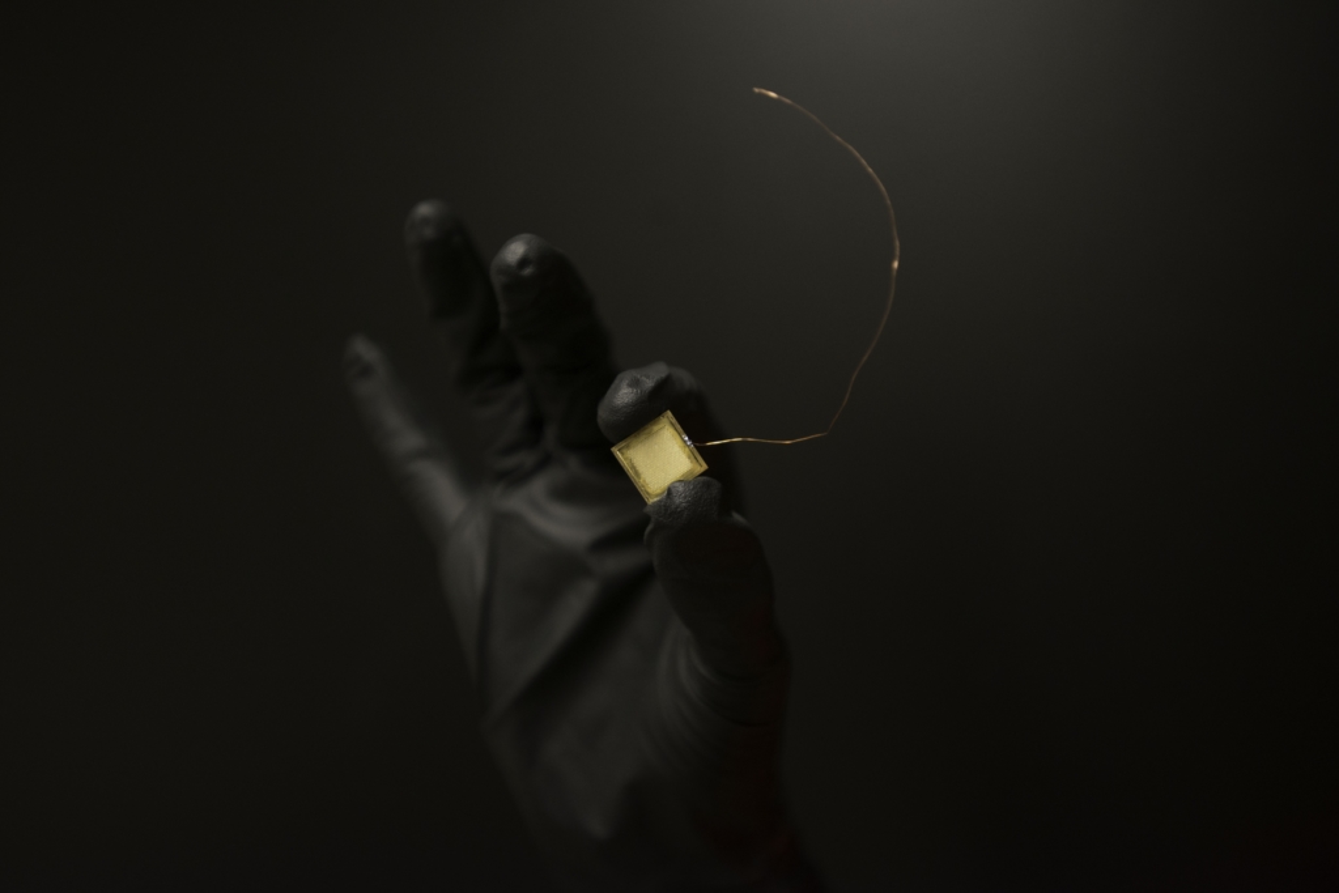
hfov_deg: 54.4
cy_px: 446
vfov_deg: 37.9
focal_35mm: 35
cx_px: 670
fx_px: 1302
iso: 1000
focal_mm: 35
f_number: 2.8
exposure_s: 1/80
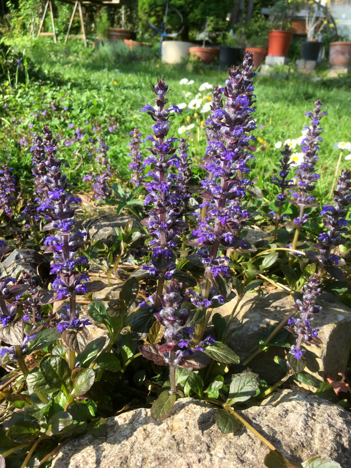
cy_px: 234
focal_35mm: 29
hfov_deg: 48.2
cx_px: 176
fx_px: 392
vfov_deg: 61.7
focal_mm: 4.15
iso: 25
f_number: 2.2
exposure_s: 1/509
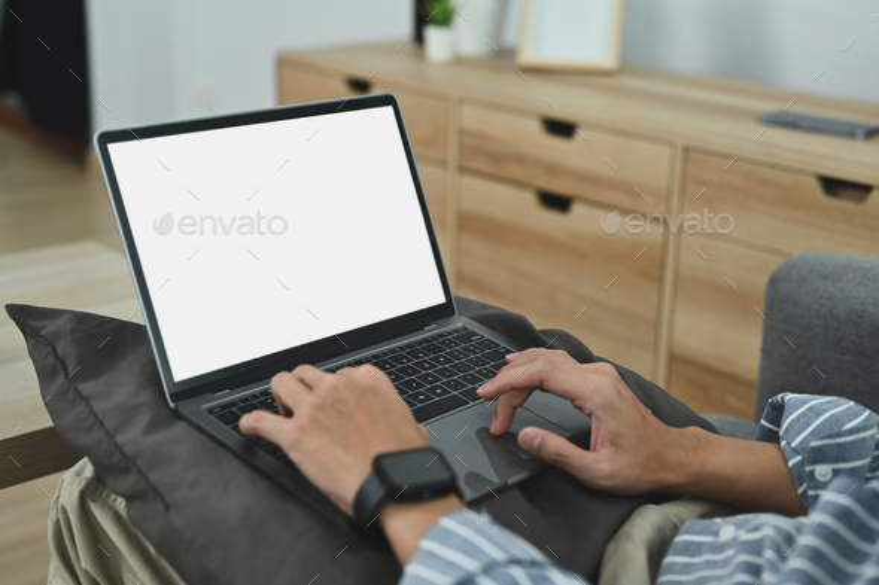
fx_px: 1220
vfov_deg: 27.0
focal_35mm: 50
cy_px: 292
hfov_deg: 39.6
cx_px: 440
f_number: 2.8
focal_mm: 50
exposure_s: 1/100
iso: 500
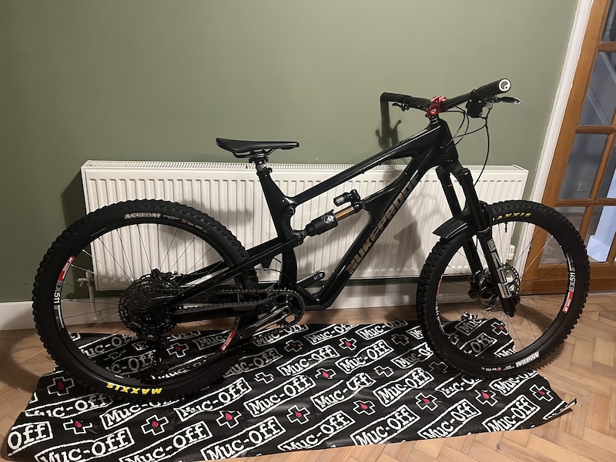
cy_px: 231
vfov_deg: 53.1
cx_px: 308
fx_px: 463
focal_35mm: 26
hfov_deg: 67.3
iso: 400
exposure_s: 1/33
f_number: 1.5
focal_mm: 5.7
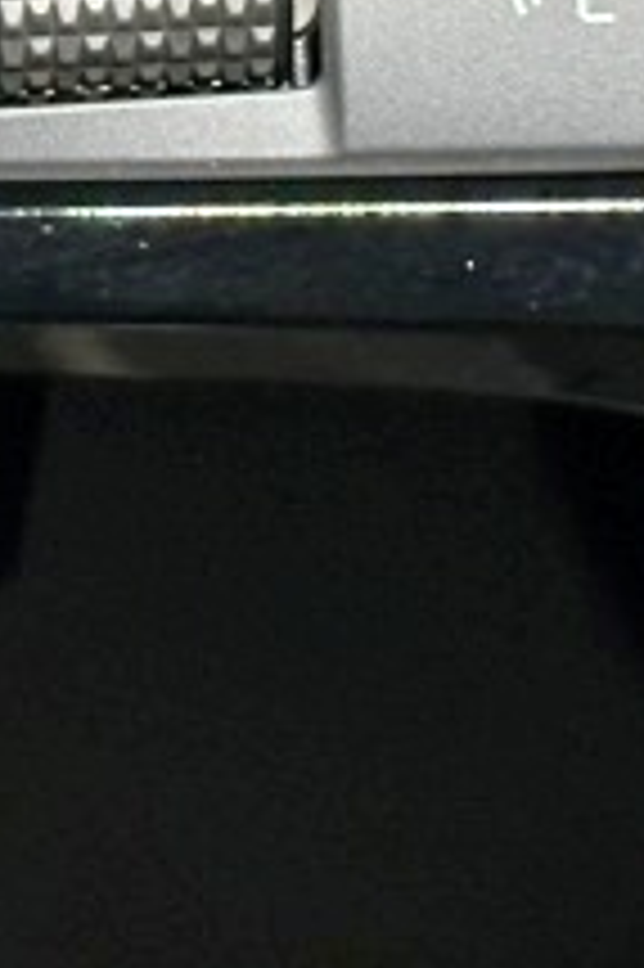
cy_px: -360
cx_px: 59
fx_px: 6396
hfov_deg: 5.8
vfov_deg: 8.5
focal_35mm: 238
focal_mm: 6.86
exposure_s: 1/40
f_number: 1.78
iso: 400
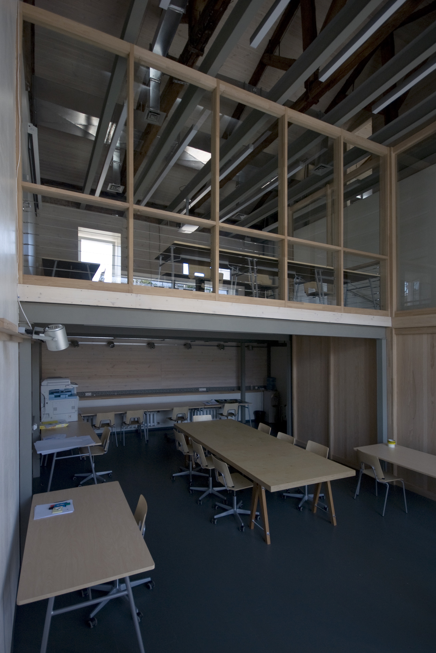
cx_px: 218
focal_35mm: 15
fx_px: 272
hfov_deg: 77.4
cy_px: 326
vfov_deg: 100.4
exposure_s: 1/80
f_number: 4
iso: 200
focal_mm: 10
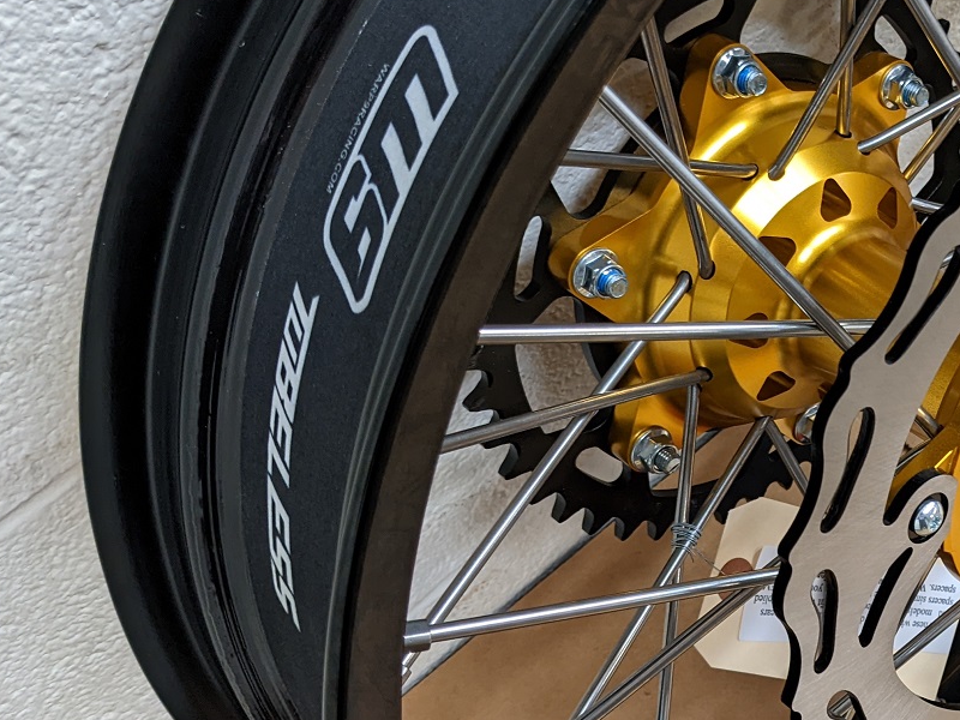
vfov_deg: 27.0
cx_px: 889
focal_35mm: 54
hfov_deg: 33.4
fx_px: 1498
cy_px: 356
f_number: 1.73
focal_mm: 4.38
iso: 94
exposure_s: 1/24
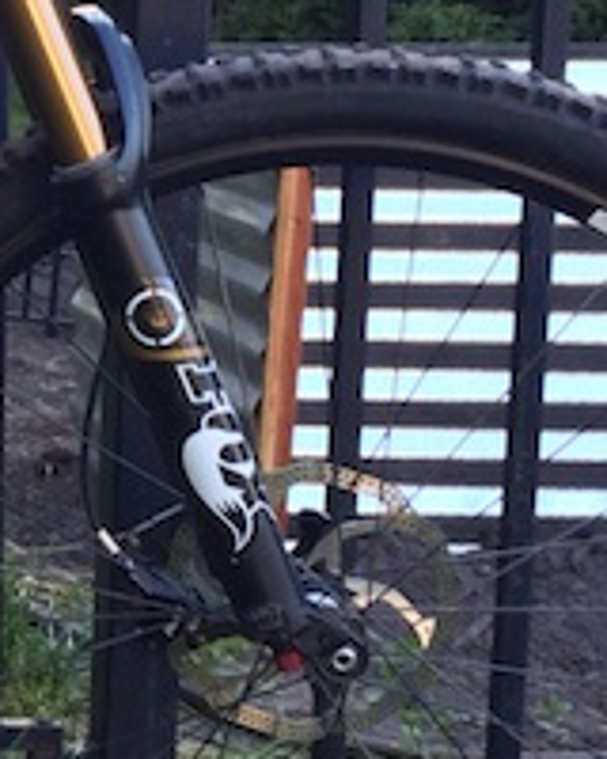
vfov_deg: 17.0
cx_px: -599
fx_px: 2538
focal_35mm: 113
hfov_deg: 12.1
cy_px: 288
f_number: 2.2
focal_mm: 4.15
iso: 40
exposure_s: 1/60
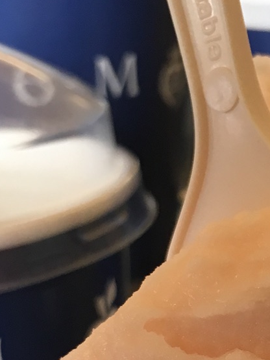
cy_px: 360
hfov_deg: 13.4
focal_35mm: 107
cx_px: 338
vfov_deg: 17.9
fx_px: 1113
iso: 40
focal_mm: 4.15
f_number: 2.2
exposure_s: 1/33
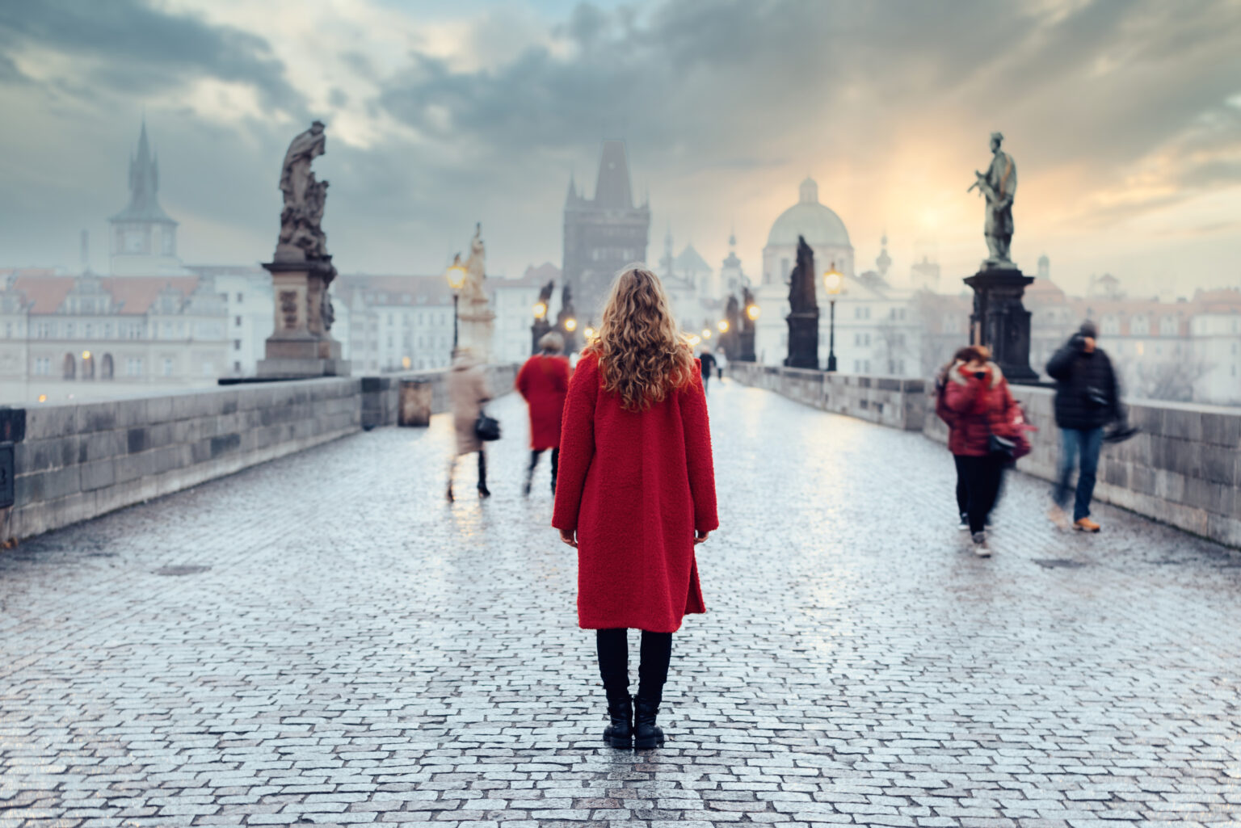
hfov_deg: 43.6
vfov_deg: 29.9
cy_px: 414
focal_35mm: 45
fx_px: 1552
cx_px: 620
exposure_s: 1/6
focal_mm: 45
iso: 100
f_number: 2.8
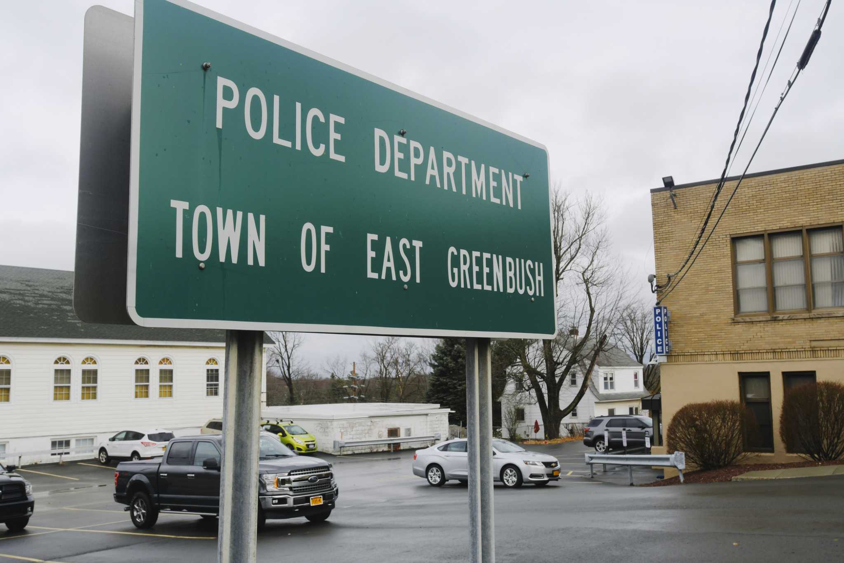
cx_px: 422
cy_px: 282
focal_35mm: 38
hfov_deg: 51.3
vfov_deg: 35.5
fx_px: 879
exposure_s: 1/400
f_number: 11
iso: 320
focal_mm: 25
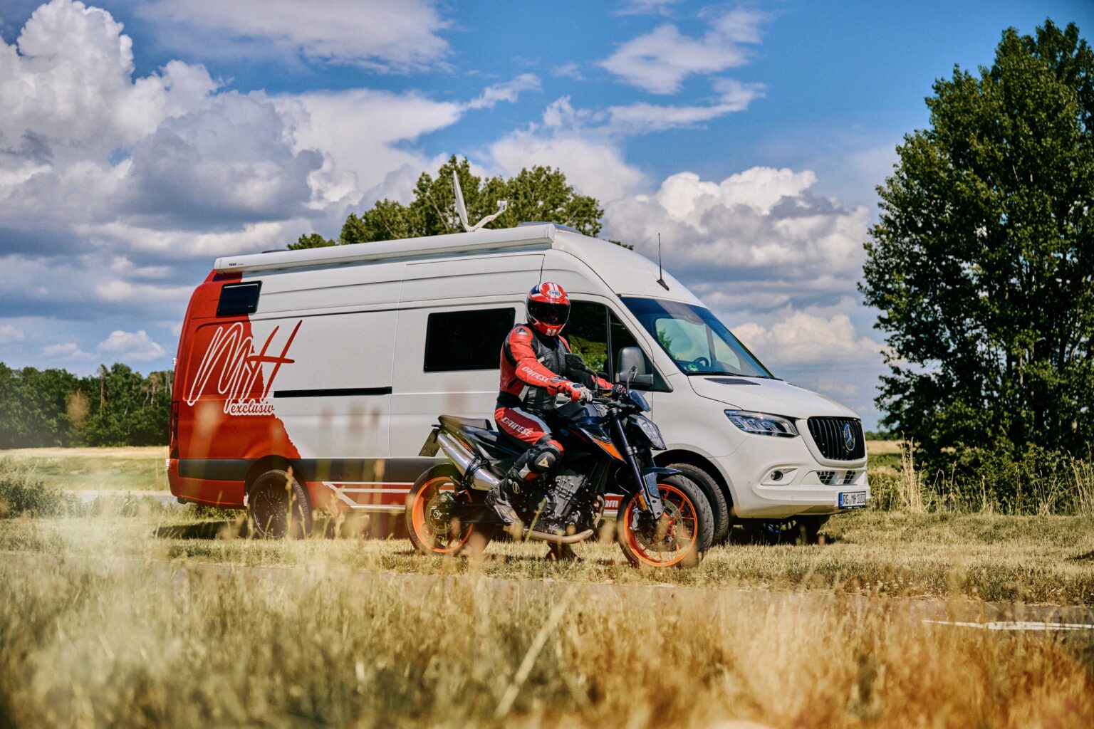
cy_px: 364
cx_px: 547
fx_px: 1459
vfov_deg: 28.1
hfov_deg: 41.1
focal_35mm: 48
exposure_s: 1/10000
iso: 200
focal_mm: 48
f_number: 3.2
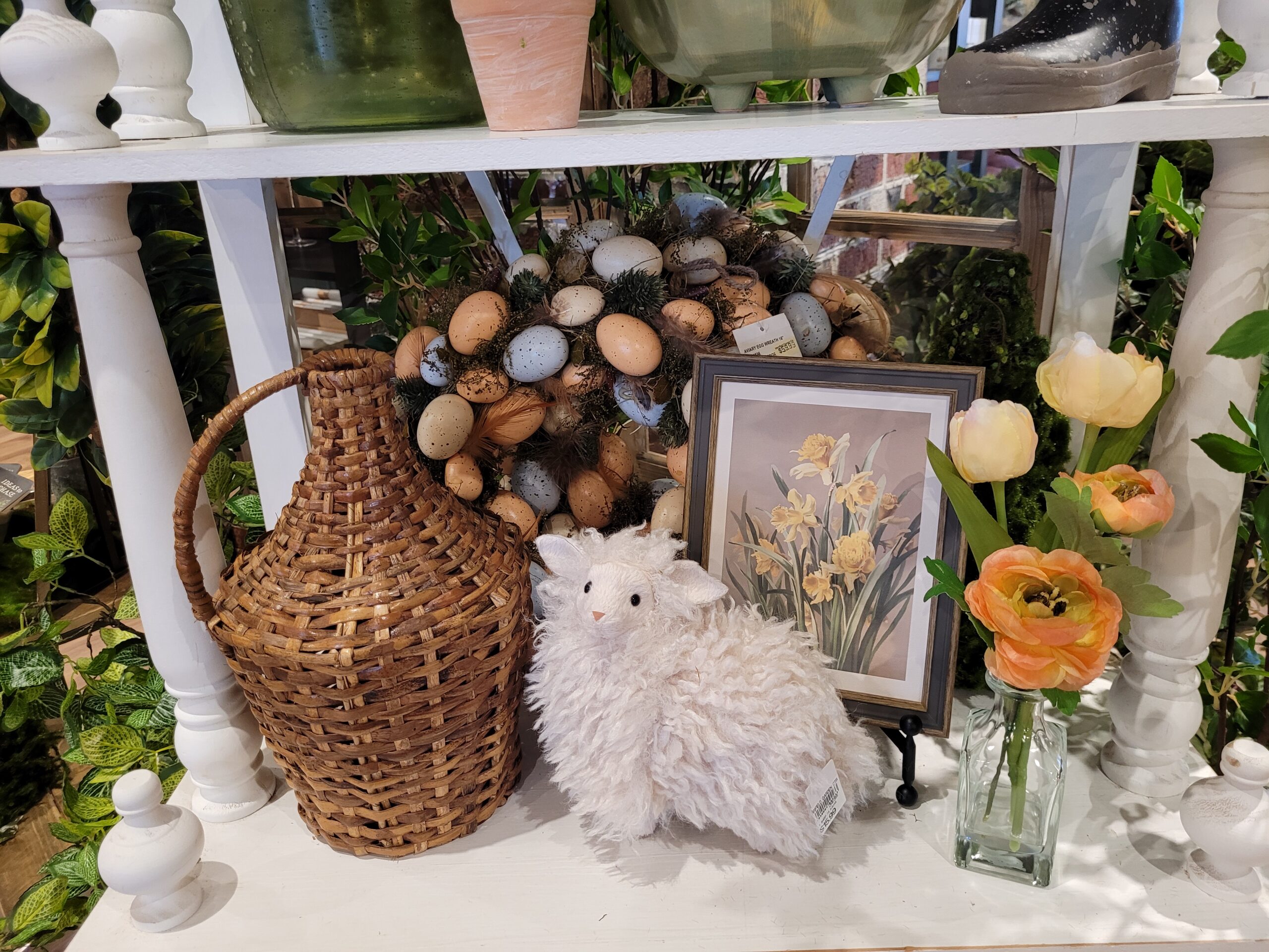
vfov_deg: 53.1
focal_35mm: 26
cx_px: 634
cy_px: 476
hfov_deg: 67.3
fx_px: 953
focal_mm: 5.4
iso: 250
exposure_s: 1/40
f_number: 1.8
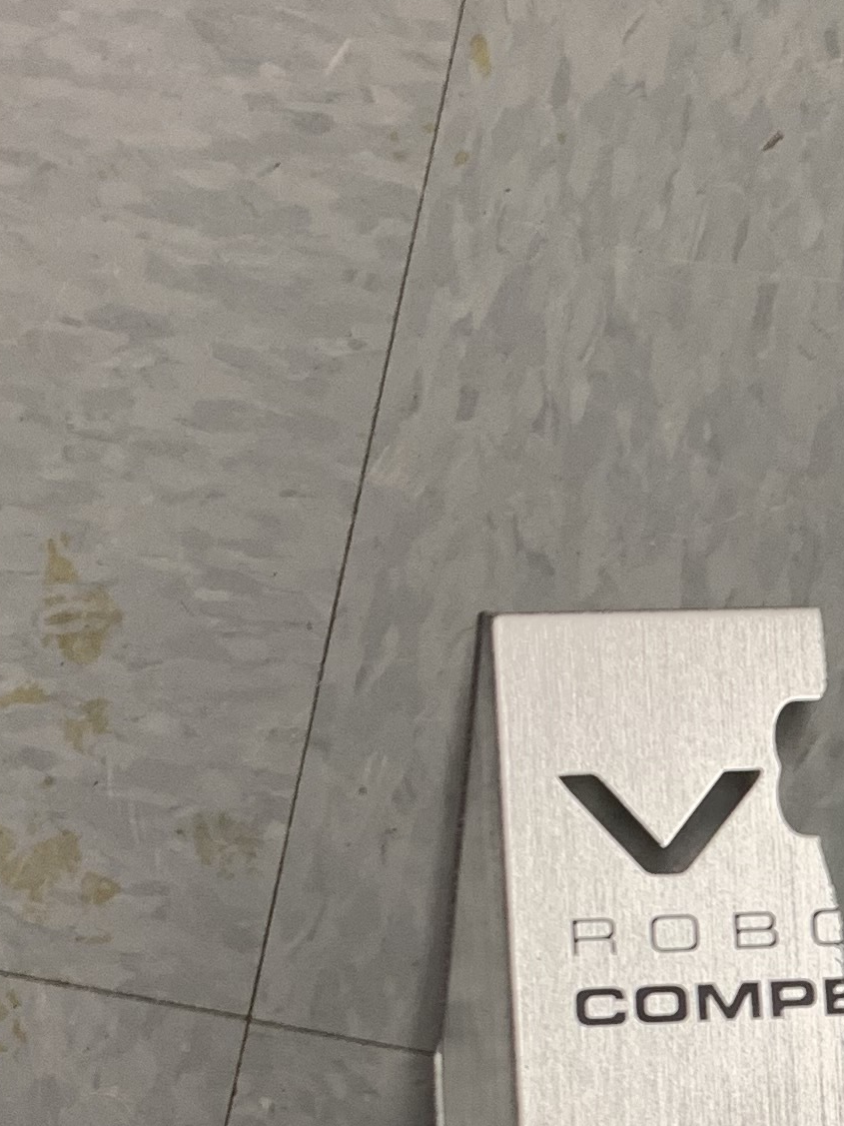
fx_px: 3024
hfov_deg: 15.1
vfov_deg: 20.1
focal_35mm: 93
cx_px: 1145
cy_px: 1240
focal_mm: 4.25
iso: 64
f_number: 1.8
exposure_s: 1/49
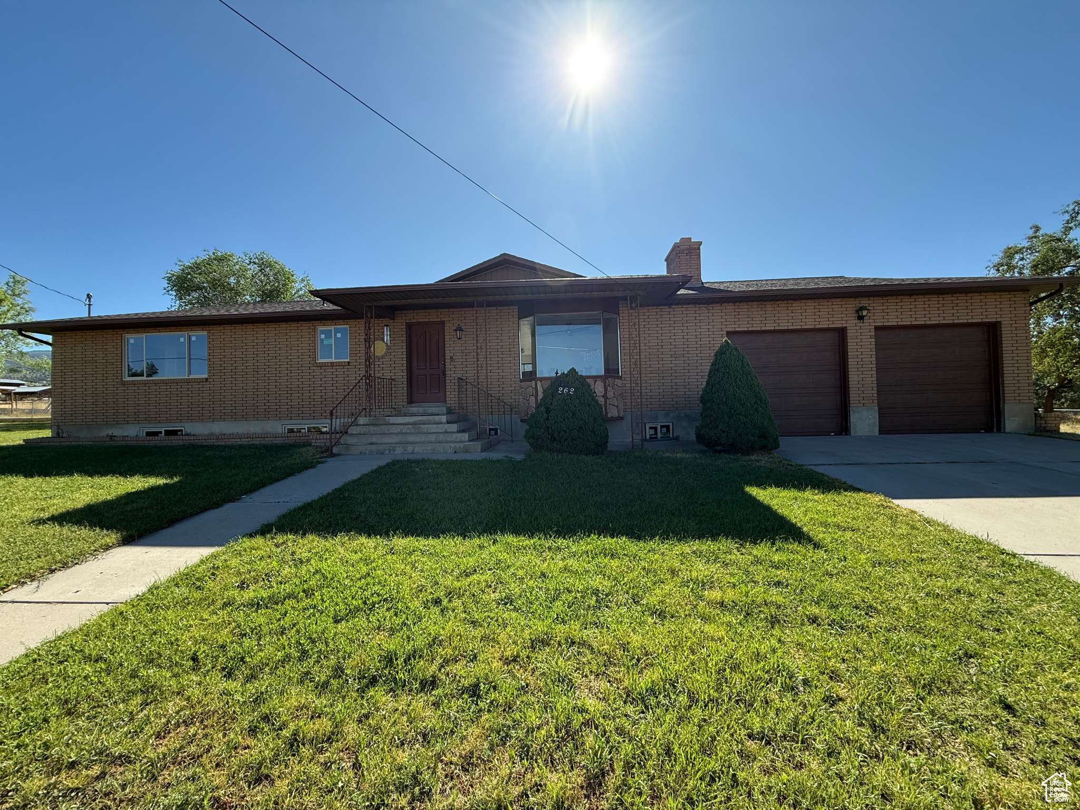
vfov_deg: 85.7
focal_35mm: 14
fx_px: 437
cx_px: 540
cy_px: 405
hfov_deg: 102.1
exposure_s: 1/1125
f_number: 2.2
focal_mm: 2.22
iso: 64
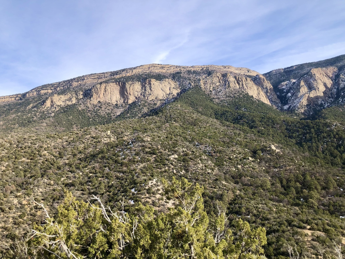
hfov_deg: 63.4
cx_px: 172
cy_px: 130
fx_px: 279
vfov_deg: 49.7
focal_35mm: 28
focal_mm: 3.99
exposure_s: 1/1412
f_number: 1.8
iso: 20
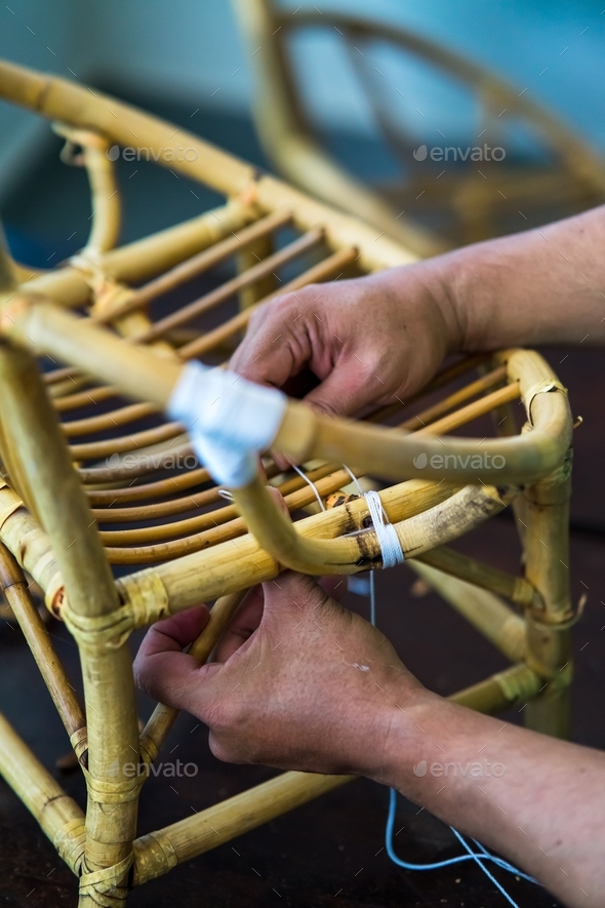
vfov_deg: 23.9
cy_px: 454
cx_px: 302
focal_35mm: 85
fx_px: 2143
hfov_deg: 16.1
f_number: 2.2
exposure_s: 1/2500
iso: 1600
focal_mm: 85
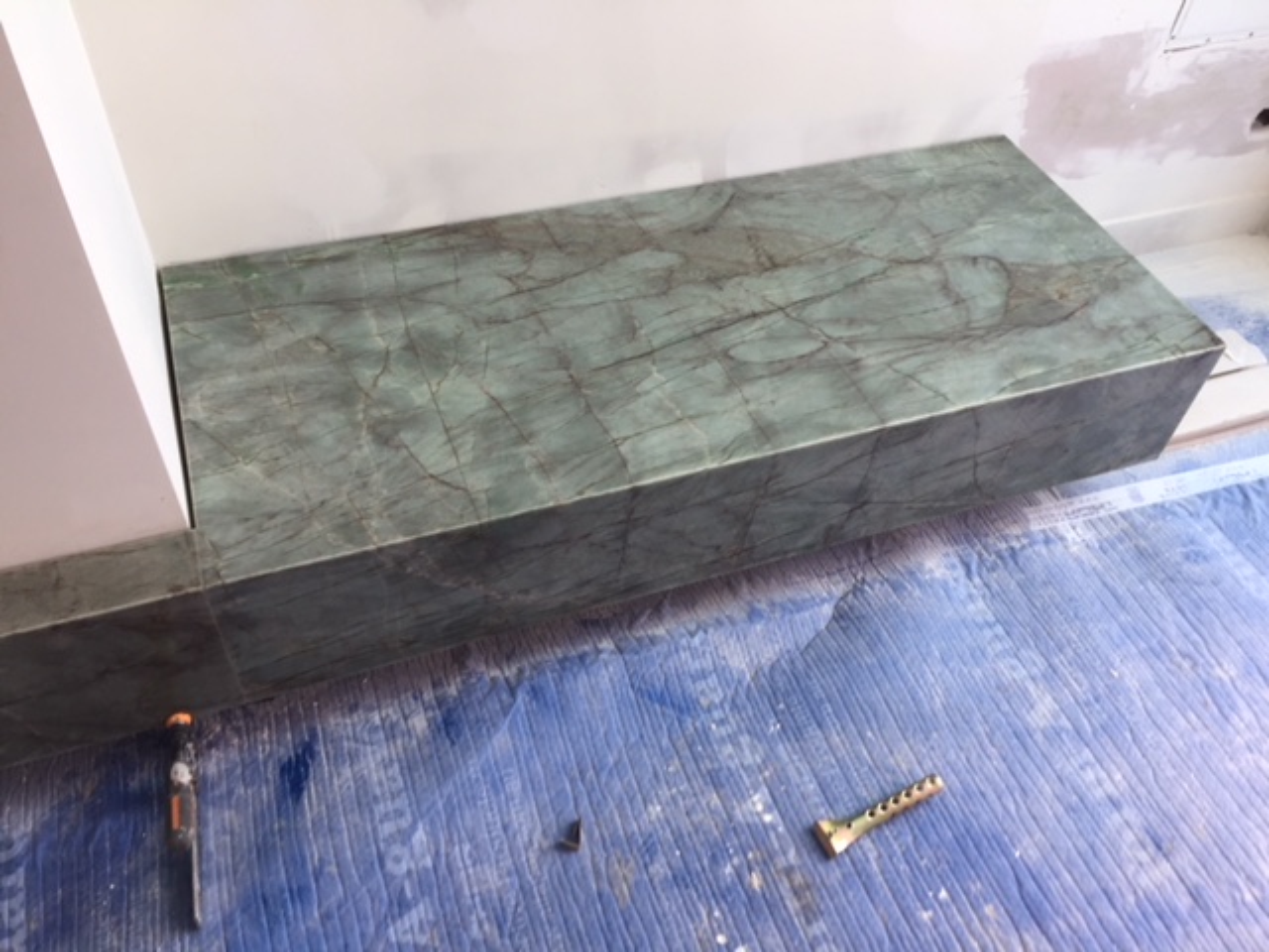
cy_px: 476
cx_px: 634
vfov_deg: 48.2
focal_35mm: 29
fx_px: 1063
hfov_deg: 61.7
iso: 40
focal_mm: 4.15
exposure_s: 1/50
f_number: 2.2
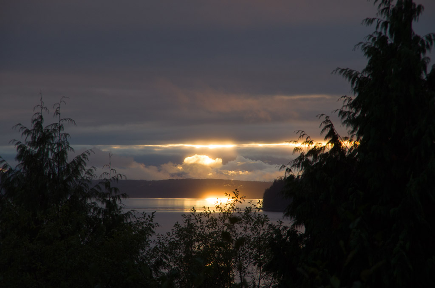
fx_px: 2436
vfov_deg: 6.8
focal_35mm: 202
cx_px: 218
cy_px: 144
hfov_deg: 10.2
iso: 400
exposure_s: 1/250
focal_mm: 135
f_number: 8
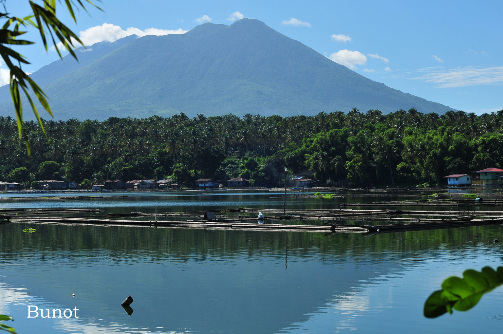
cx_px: 252
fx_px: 1047
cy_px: 167
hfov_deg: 27.0
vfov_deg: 18.1
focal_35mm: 75
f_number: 11
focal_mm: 50
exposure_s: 1/500
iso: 200
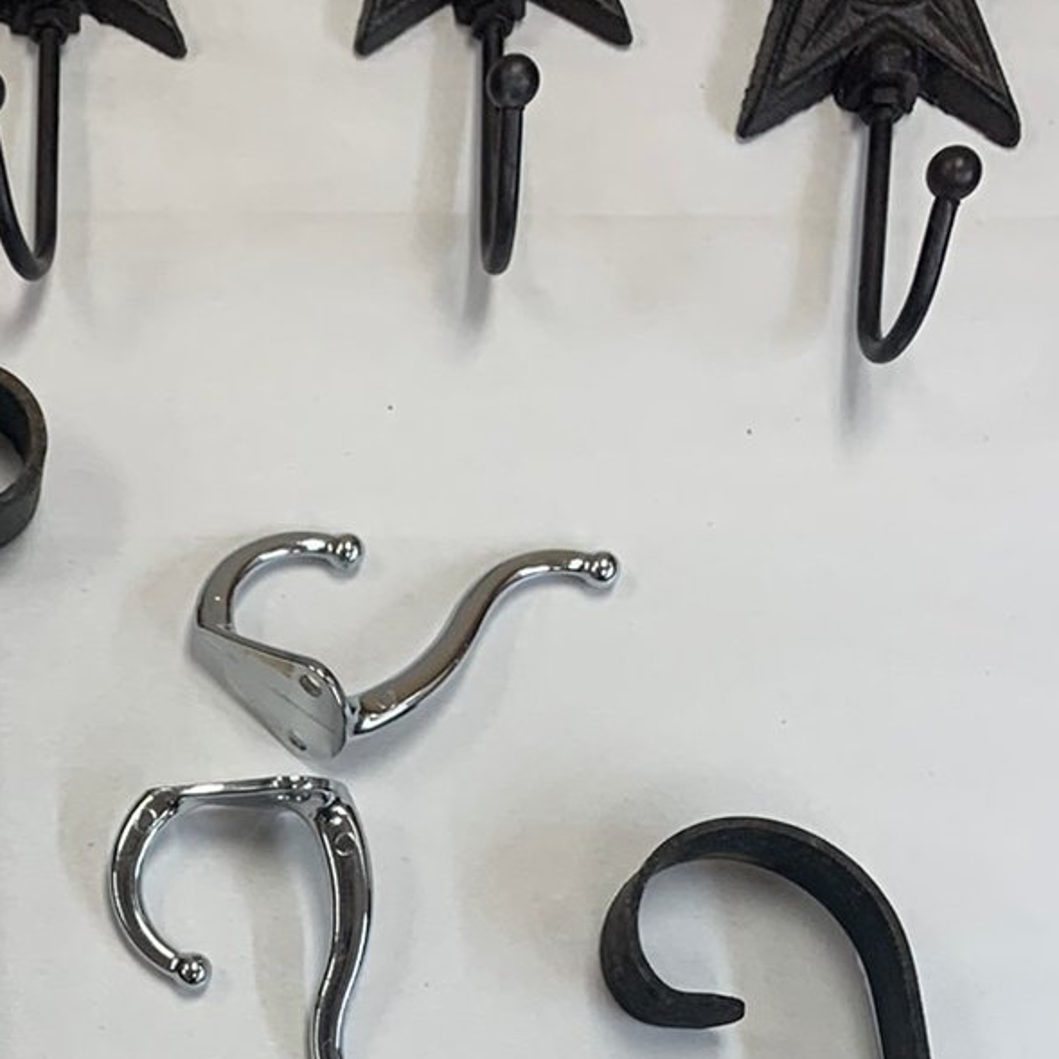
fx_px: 2700
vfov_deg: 20.7
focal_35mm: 78
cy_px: 1268
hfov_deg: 21.1
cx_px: -93
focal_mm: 4.25
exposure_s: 1/120
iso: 64
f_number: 1.8
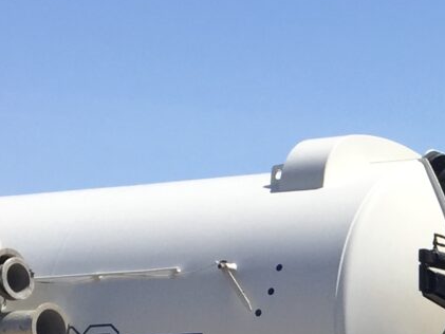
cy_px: 584
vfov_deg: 10.0
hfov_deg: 12.9
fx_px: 1813
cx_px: 743
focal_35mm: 141
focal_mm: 4.15
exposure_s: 1/1980
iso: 32
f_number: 2.2
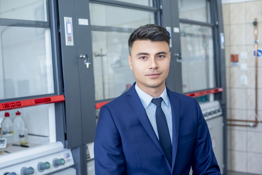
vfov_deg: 27.0
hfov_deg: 39.6
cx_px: 131
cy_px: 88
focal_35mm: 50
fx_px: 364
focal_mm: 50
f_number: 4
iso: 400
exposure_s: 1/100
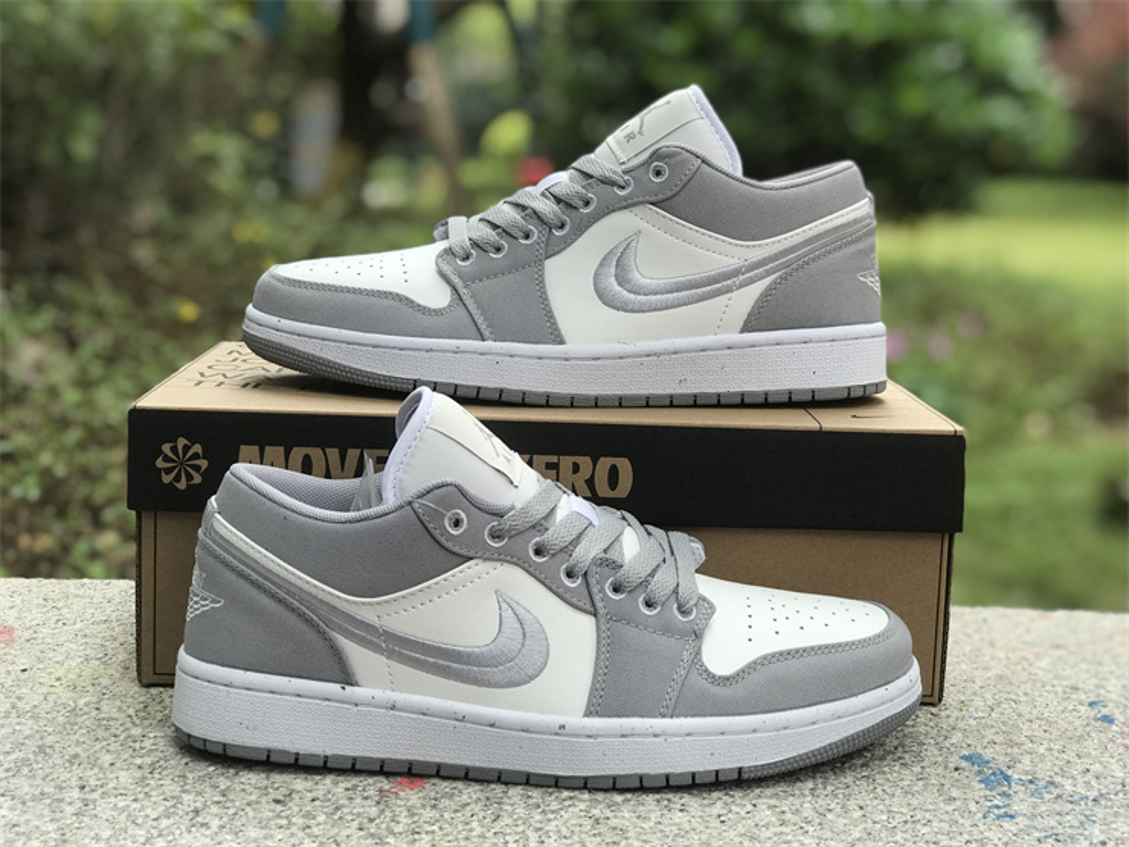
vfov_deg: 25.7
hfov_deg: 33.8
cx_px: 564
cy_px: 424
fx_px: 1859
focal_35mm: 57
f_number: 2.8
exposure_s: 1/100
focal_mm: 6.6
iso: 32
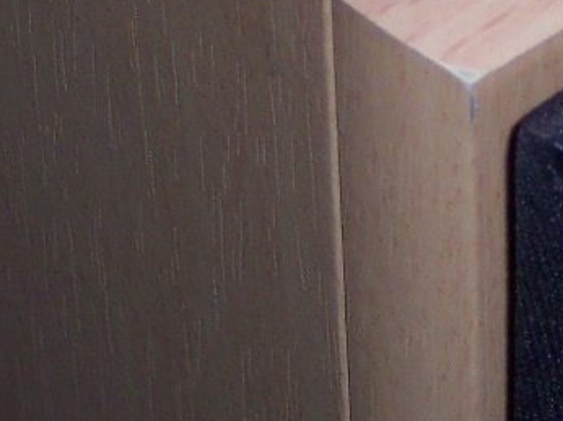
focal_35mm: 283
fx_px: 4600
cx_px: 644
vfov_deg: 5.2
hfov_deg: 7.0
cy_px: 115
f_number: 3.8
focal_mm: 16
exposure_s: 1/45
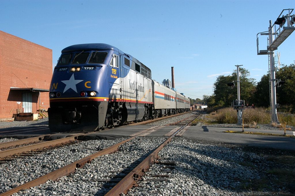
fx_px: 381
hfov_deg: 42.4
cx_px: 148
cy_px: 98
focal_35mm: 46
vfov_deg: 28.9
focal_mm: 31
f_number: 10
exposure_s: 1/400
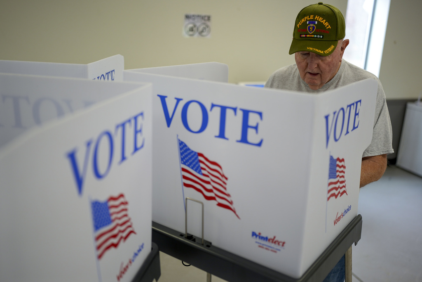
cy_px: 141
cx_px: 211
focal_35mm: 35
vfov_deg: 37.9
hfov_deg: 54.4
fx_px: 410
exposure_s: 1/250
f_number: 1.4
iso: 250
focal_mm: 35
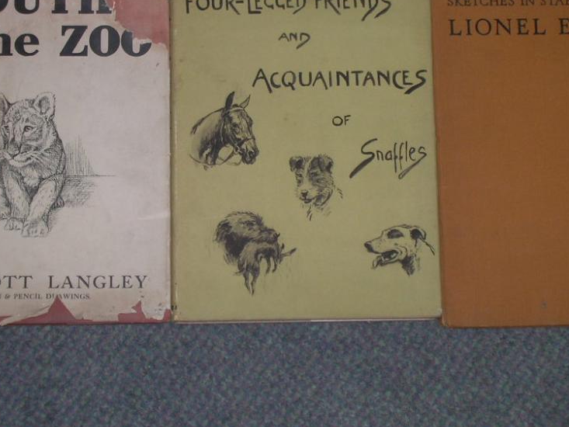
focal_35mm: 101
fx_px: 1660
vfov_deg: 14.6
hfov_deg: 19.4
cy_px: 182
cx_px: 277
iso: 50
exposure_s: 1/60.1
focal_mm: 12.3
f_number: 4
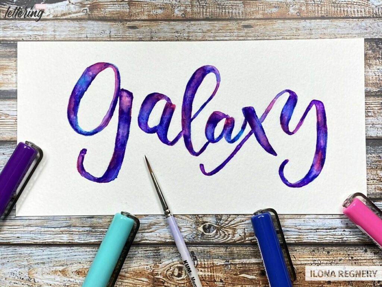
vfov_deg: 29.7
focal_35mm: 49
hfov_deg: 38.9
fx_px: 541
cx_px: 191
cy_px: 144
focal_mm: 4.25
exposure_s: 1/141
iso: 40
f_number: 1.8
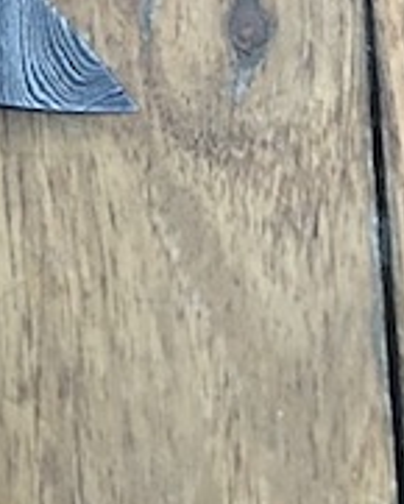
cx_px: -467
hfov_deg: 9.9
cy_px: -650
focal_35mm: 143
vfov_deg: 11.5
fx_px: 2135
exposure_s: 1/15
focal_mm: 3.99
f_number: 1.8
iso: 64
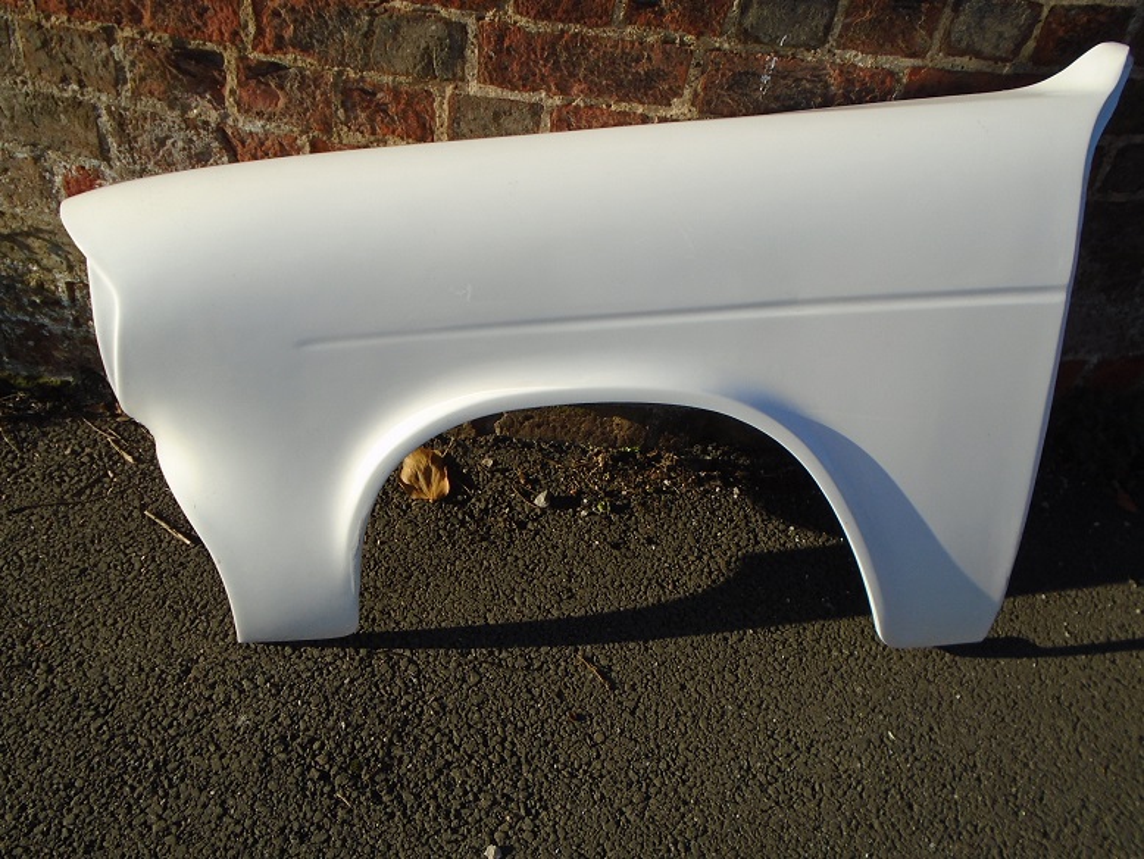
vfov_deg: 45.5
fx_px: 1025
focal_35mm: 31
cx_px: 572
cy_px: 430
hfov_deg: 58.3
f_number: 8.8
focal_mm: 5.5
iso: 100
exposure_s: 1/160
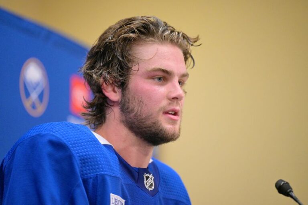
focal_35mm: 200
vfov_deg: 6.9
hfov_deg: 10.3
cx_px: 154
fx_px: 1711
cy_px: 102
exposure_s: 1/1000
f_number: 2.8
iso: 8000
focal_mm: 200
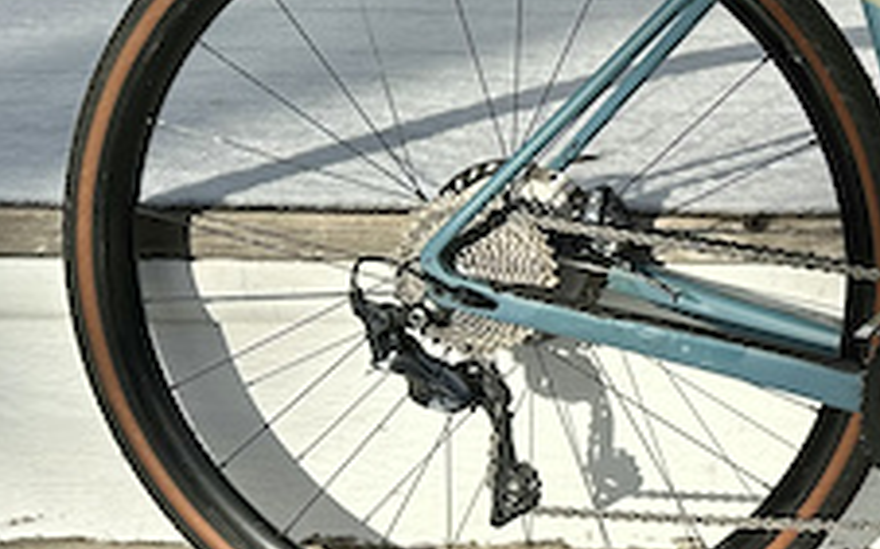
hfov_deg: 20.5
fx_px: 2157
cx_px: 1230
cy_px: 55
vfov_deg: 14.4
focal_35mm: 90
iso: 80
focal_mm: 6.86
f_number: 1.78
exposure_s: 1/5525
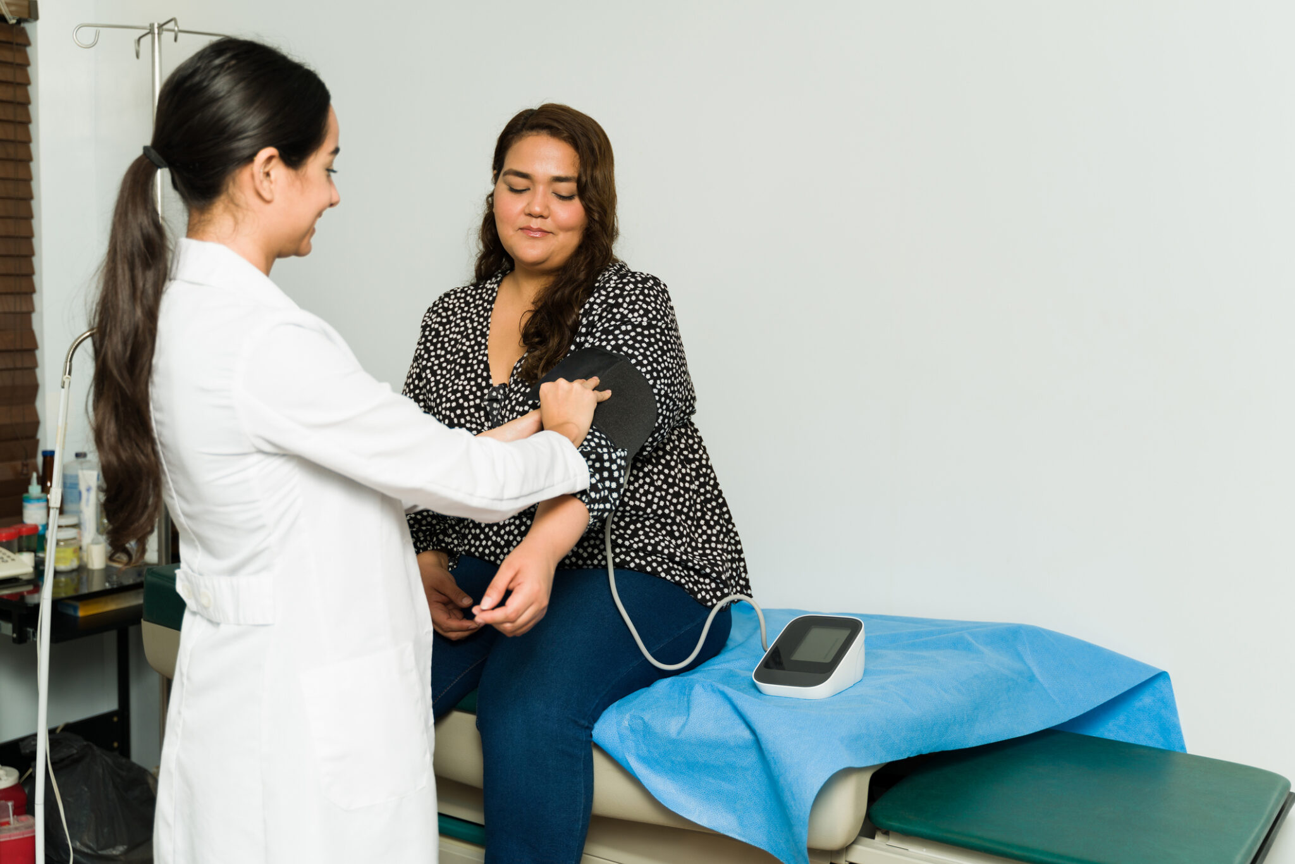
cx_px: 648
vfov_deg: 34.2
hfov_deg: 49.5
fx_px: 1403
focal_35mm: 39
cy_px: 432
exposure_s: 1/160
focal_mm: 39
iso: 100
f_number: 2.8
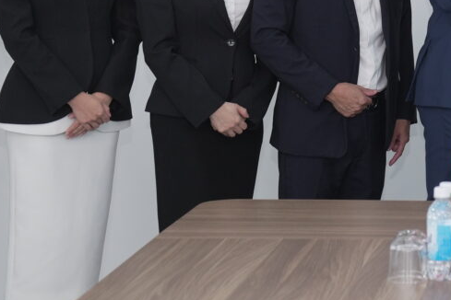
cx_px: 534
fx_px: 1967
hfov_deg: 12.8
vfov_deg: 8.6
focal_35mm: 157
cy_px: -87
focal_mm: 50
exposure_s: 1/200
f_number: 3.5
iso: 640
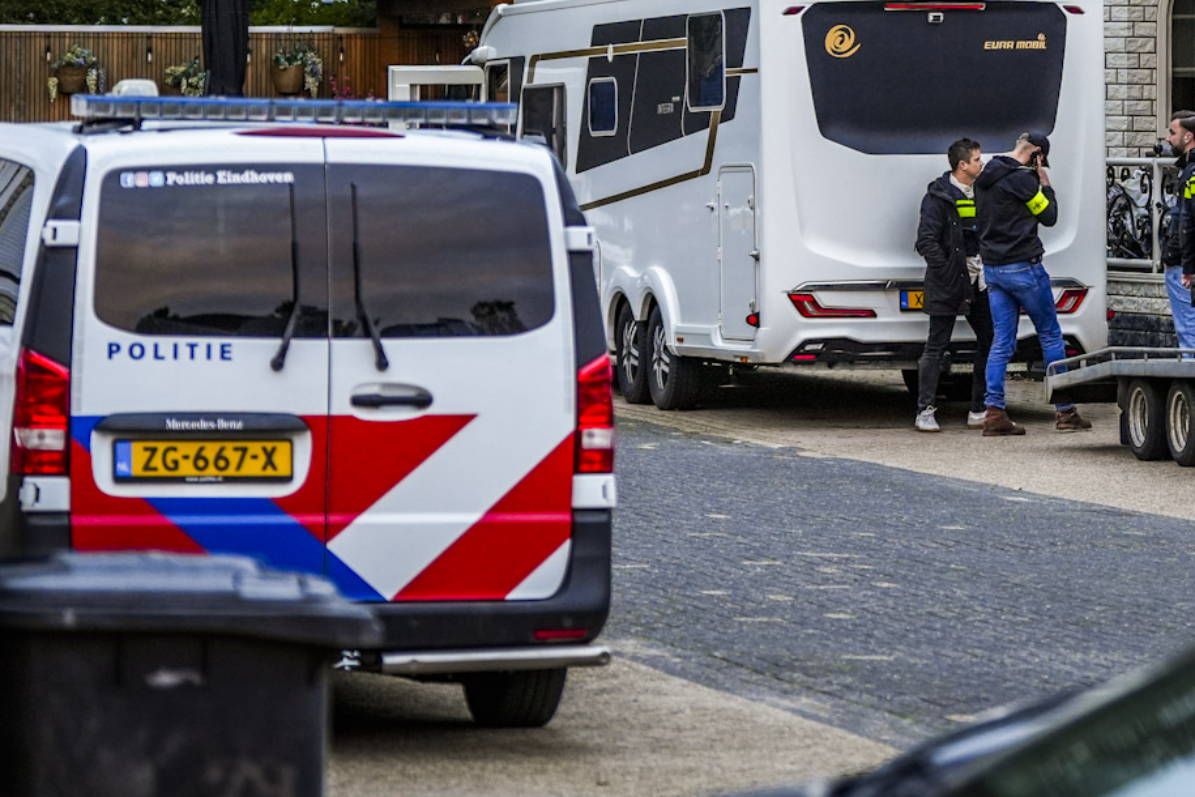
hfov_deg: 10.7
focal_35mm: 191
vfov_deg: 7.2
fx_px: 6340
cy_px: 5
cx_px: 1010
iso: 800
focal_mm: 91
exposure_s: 1/500
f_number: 2.8
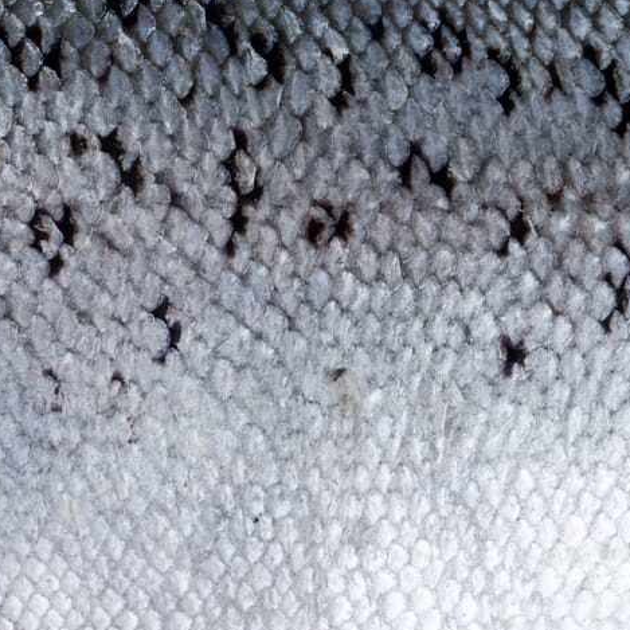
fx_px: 1771
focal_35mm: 86
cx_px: 234
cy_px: 302
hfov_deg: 20.1
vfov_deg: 20.2
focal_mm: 50
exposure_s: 1/200
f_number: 16
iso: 200
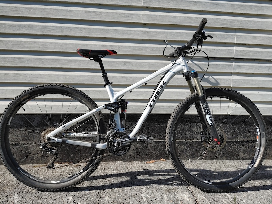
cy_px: 102
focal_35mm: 26
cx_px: 136
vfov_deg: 53.1
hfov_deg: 67.3
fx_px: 204
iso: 50
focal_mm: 4.81
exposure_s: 1/1266
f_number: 1.8
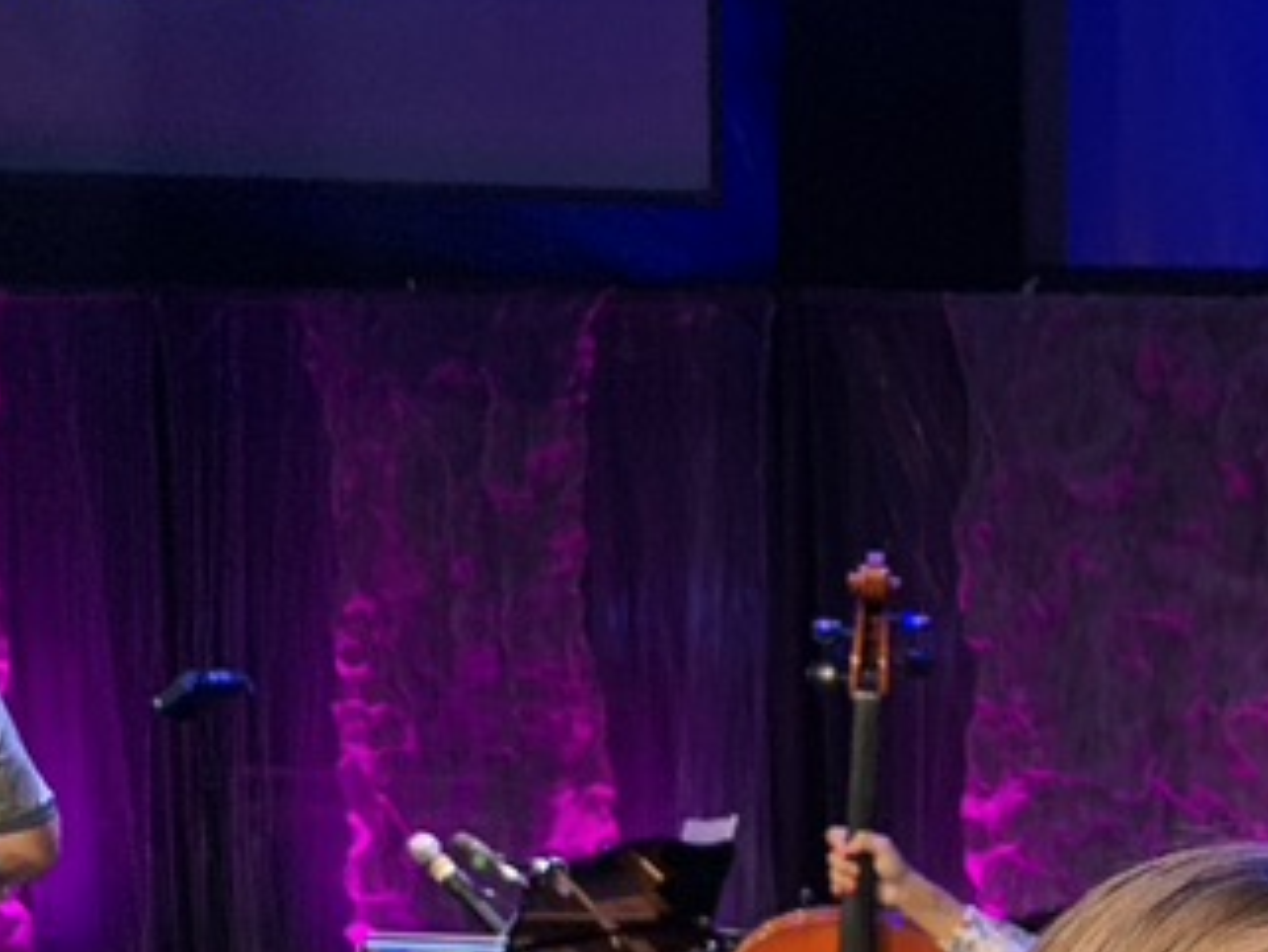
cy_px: 1410
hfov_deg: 22.3
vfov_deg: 16.3
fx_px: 3041
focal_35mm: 83
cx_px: 1387
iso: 125
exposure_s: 1/60
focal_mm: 4.25
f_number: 1.8
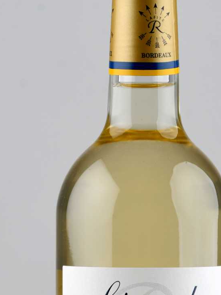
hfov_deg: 2.8
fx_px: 4480
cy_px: 297
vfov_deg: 3.8
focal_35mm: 526
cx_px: 142
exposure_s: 1/200
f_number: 9
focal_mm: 130
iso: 100
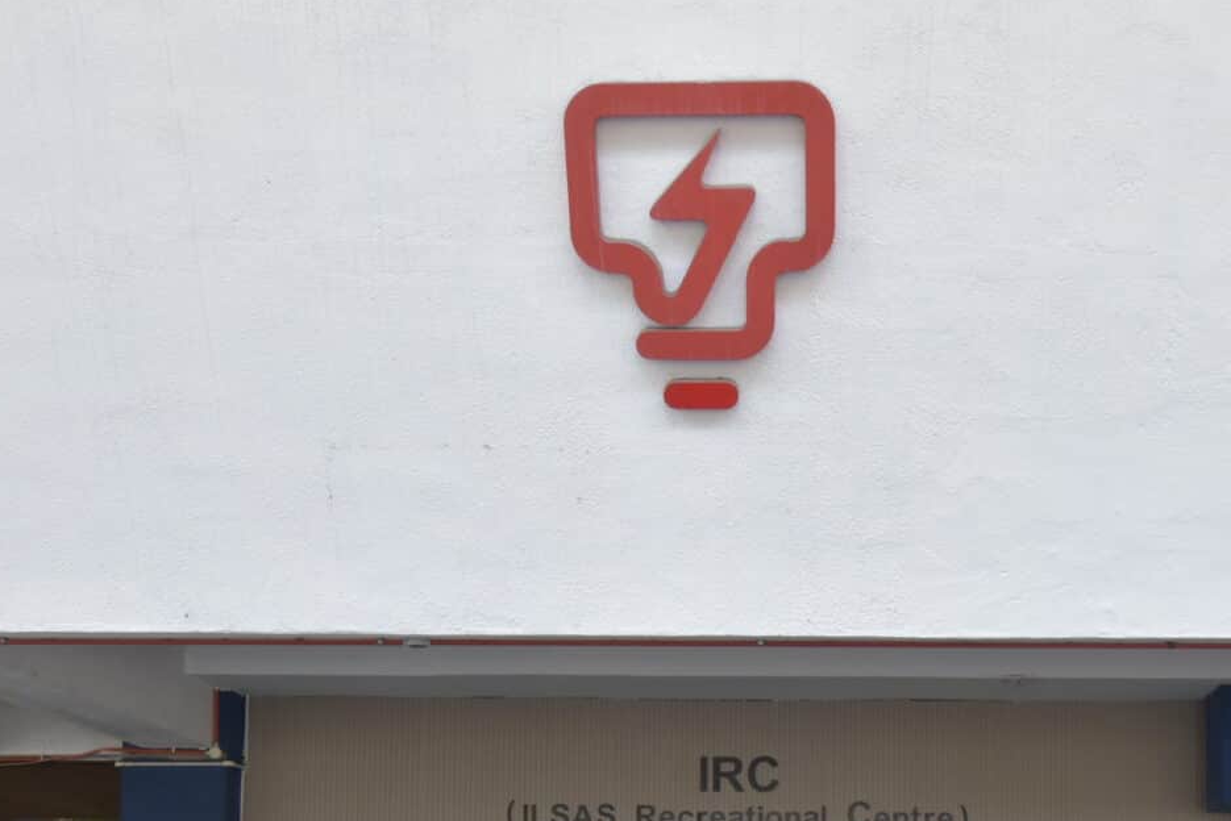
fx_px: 1573
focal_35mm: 46
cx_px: 746
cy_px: 849
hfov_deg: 42.5
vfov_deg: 27.3
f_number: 9
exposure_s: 1/80
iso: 500
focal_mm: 14
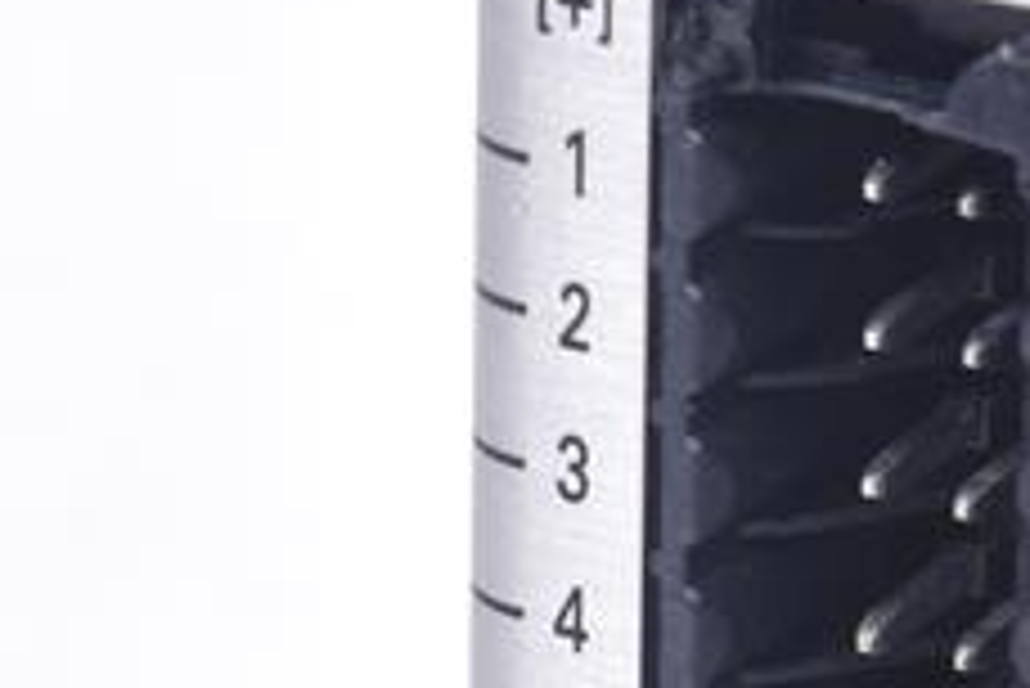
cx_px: 949
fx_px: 6193
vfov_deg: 6.3
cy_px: 40
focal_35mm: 216
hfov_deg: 9.5
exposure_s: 1/200
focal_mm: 55
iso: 200
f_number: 13
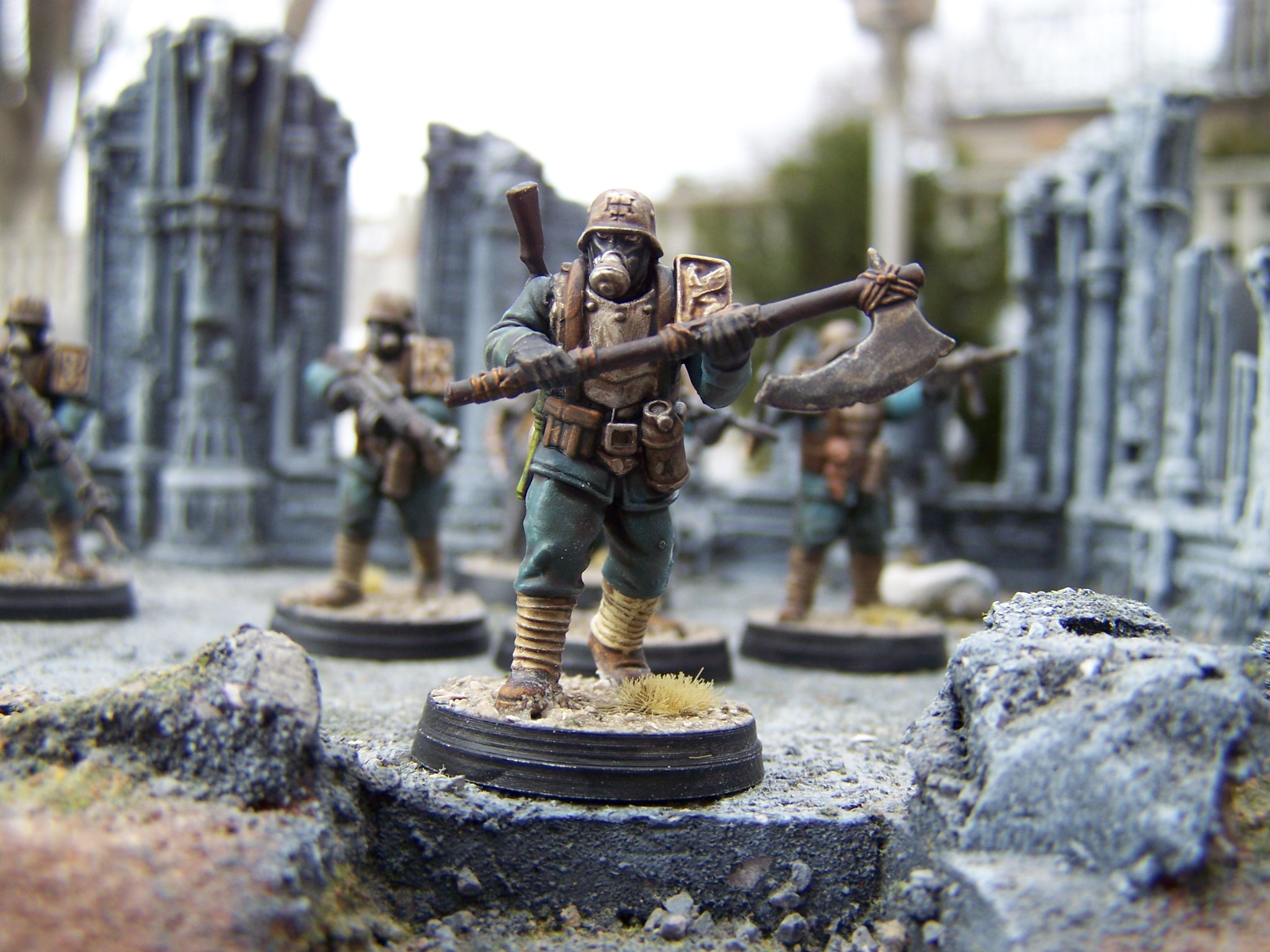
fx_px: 1394
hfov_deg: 49.0
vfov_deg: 37.7
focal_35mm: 38
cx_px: 635
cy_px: 476
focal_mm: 6.3
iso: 80
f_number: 2.8
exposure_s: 1/160
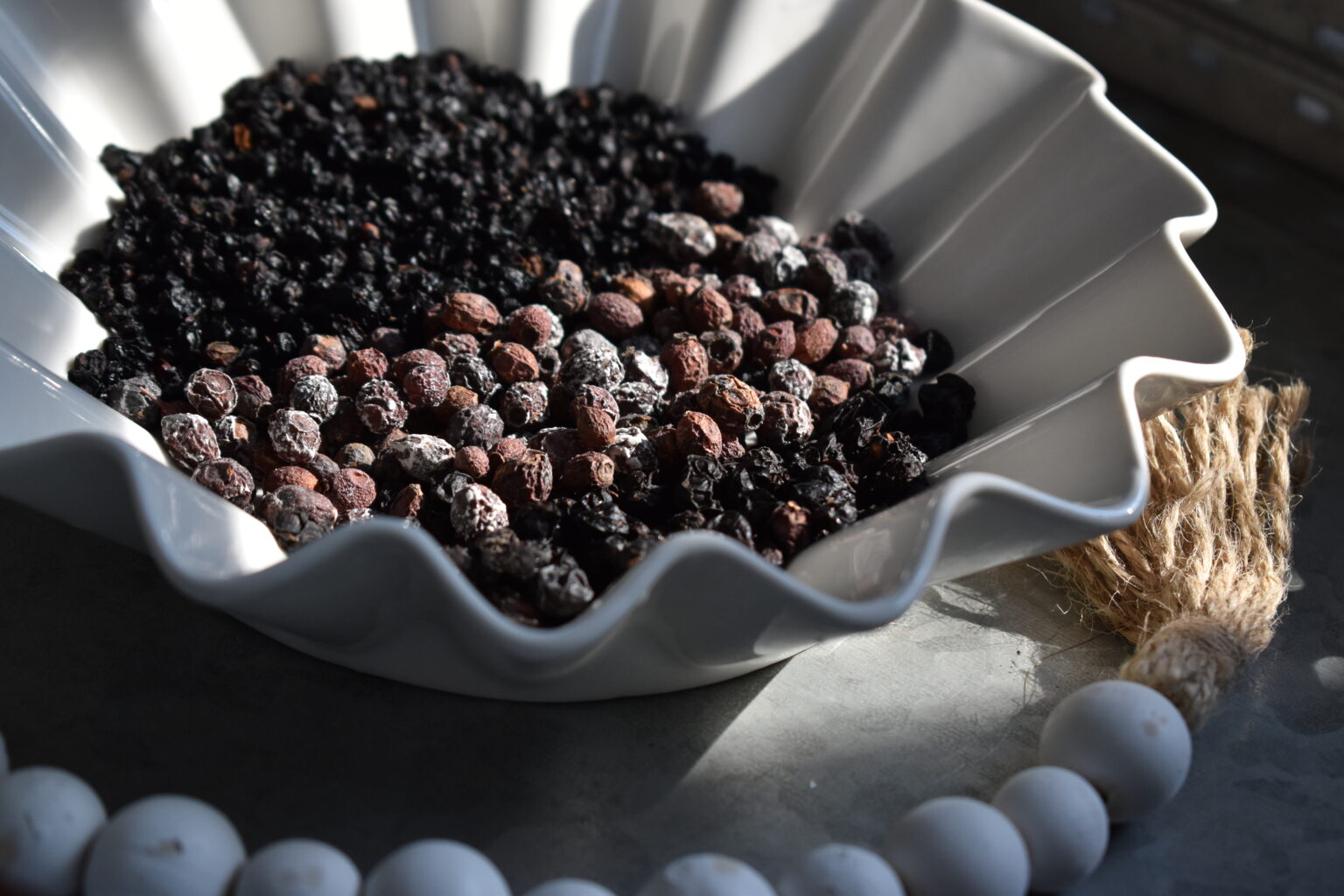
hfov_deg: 24.6
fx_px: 3080
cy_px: 448
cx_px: 672
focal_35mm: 82
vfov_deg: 16.6
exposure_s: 1/125
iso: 640
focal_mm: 55
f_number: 5.6
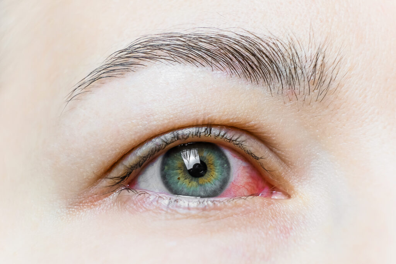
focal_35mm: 83
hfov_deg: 24.5
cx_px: 198
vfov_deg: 16.5
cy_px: 132
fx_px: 913
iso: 1000
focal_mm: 55
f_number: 4
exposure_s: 1/125
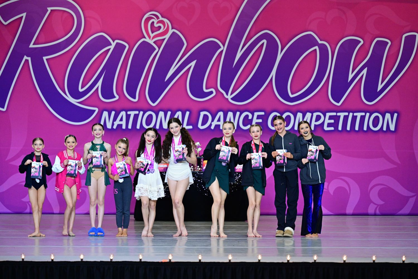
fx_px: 1393
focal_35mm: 120
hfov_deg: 17.1
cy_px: 140
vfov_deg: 11.4
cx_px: 209
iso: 2500
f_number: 2.8
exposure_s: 1/800
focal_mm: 120
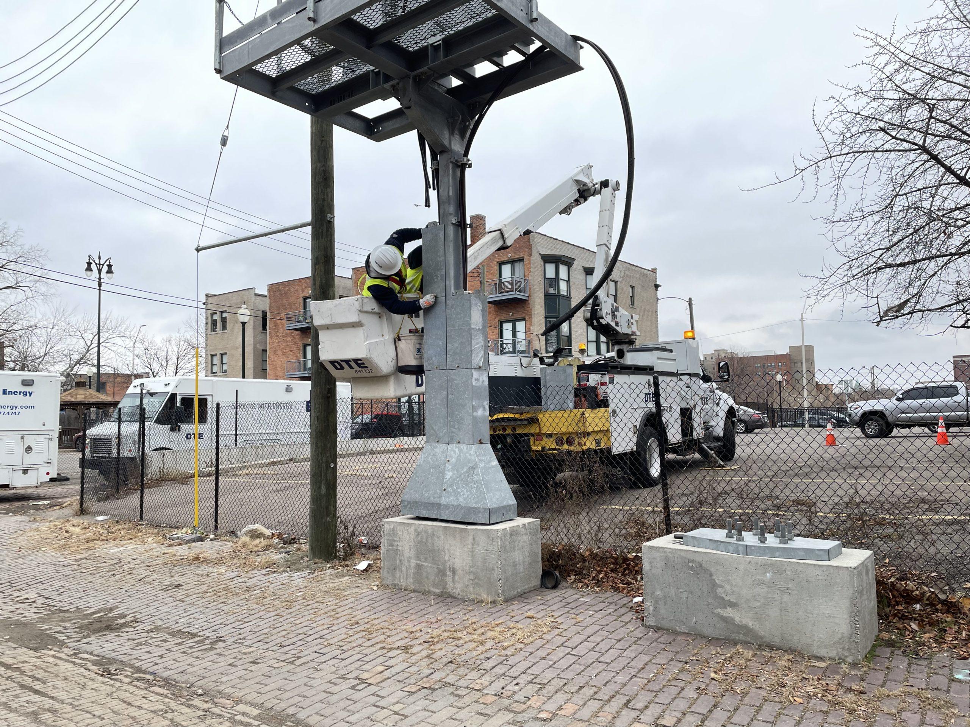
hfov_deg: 67.3
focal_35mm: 26
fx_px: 729
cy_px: 364
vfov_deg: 53.1
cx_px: 485
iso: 32
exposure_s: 1/500
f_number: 1.6
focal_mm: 4.2
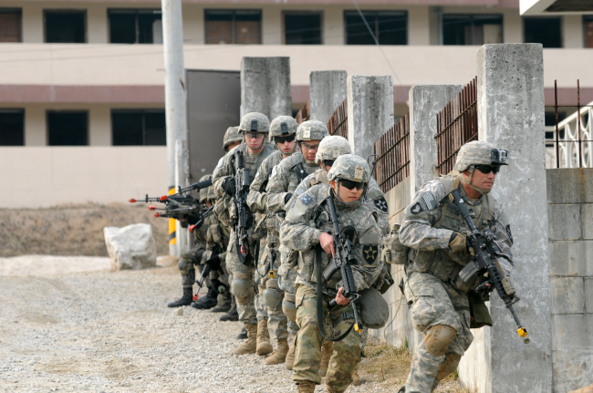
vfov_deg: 7.3
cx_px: 296
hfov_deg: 11.0
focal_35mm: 188
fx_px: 3083
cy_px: 196
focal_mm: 125
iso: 250
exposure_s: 1/400
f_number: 4.5
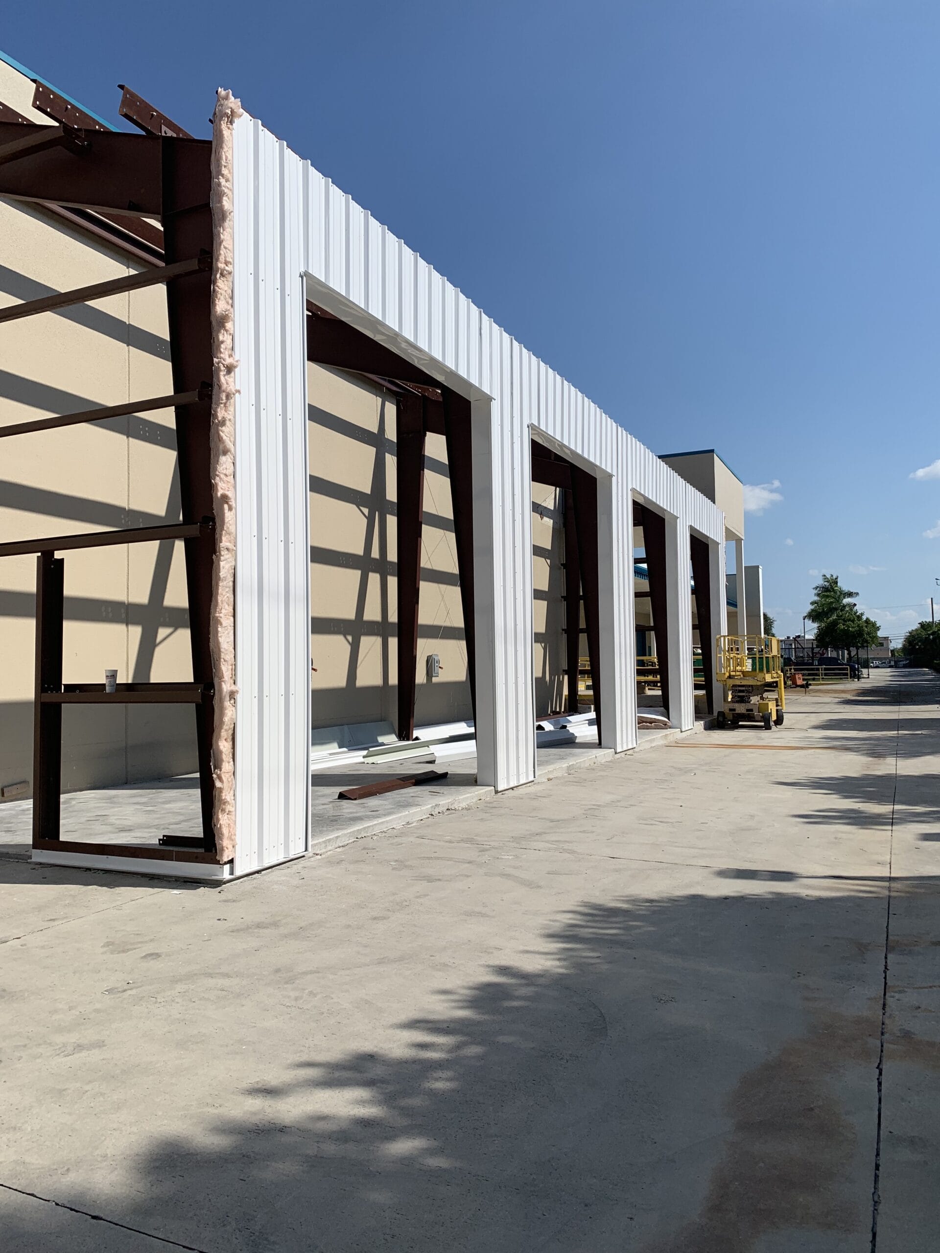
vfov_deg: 67.3
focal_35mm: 26
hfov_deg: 53.1
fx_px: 941
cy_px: 626
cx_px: 470
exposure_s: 1/5128
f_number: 1.8
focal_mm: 4.25
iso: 25
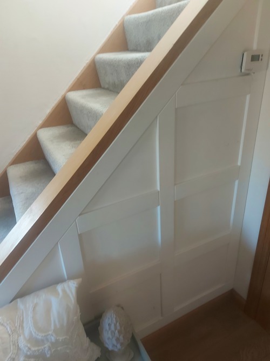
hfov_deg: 56.8
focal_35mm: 24
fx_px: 250
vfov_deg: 71.6
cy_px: 180
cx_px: 135
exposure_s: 1/33
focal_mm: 5.23
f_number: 1.8
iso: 250
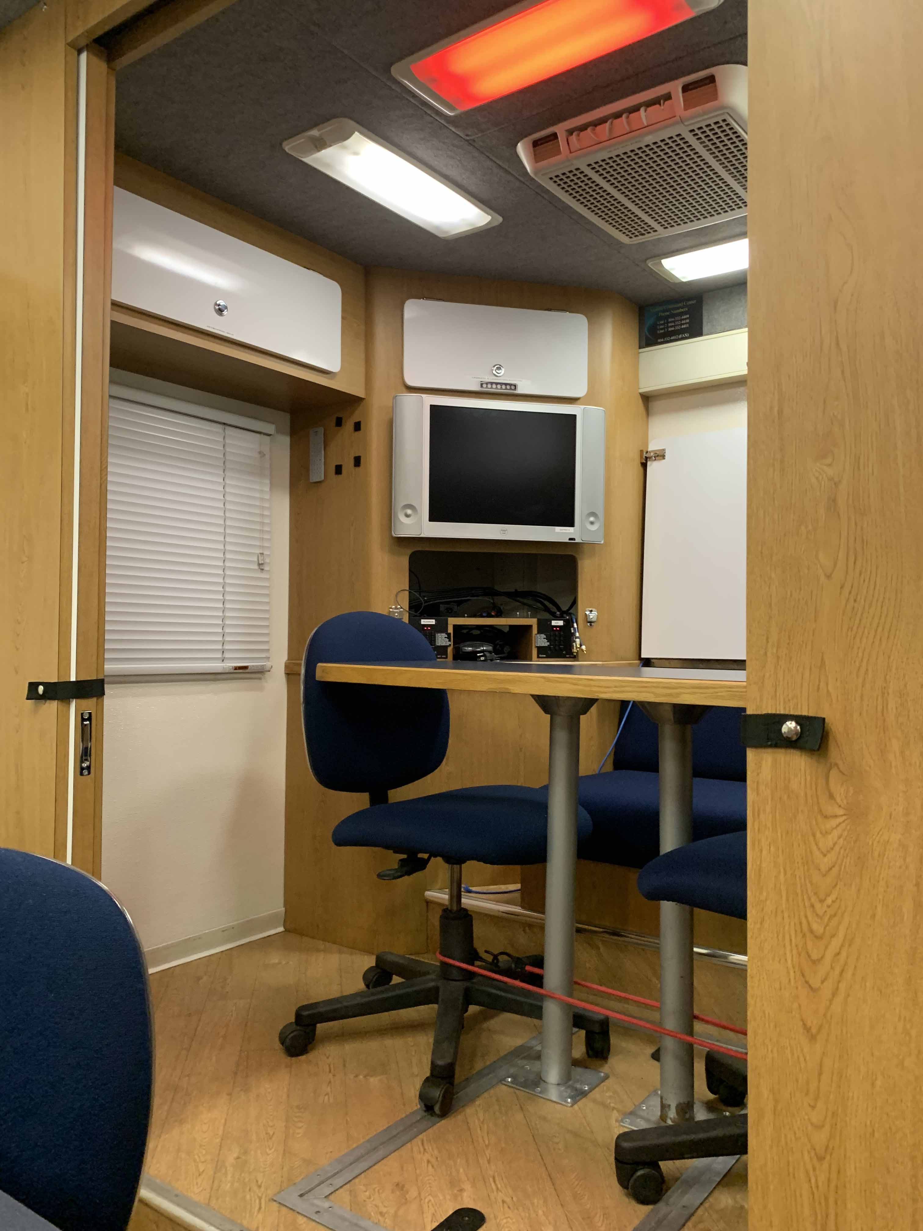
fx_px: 924
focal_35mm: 26
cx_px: 462
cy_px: 616
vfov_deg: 67.3
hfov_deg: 53.1
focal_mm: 4.25
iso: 250
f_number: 1.8
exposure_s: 1/60
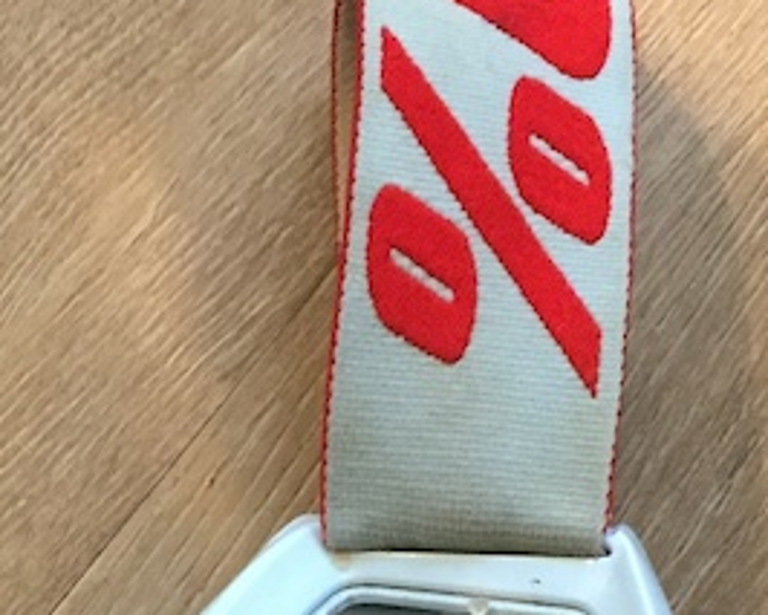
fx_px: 1933
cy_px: 1002
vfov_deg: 16.1
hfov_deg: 22.5
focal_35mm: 85
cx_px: 384
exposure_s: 1/17
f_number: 2.2
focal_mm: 4.15
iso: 250
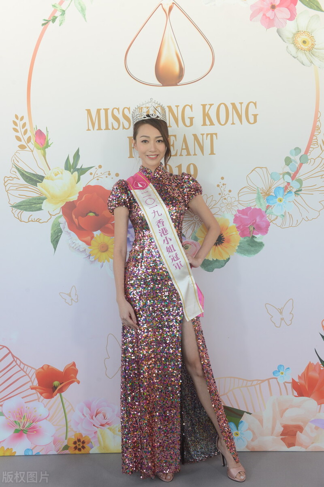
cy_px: 244
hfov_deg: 29.9
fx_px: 607
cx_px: 162
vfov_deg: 43.6
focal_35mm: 45
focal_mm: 45
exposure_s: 1/160
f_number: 6.3
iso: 800
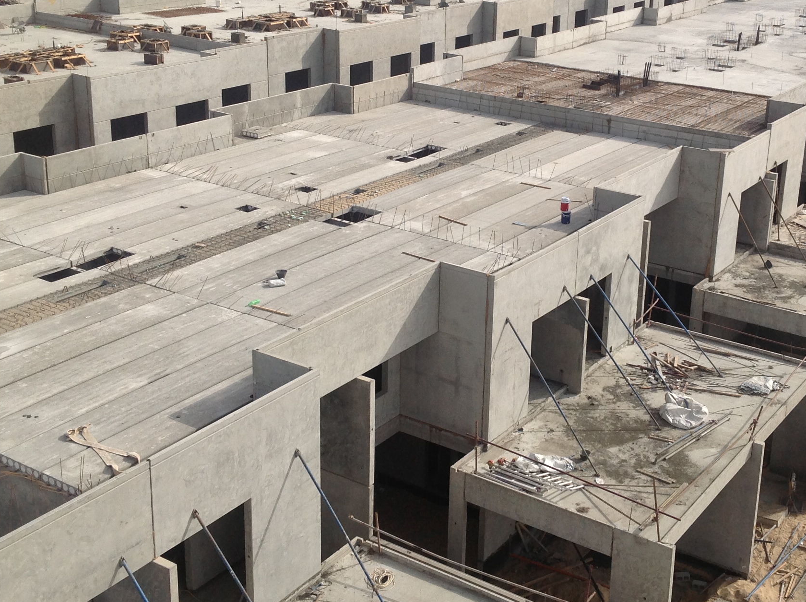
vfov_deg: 26.9
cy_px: 224
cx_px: 500
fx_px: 1256
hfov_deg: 35.4
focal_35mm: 54
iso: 50
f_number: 2.4
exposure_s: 1/2016
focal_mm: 4.28
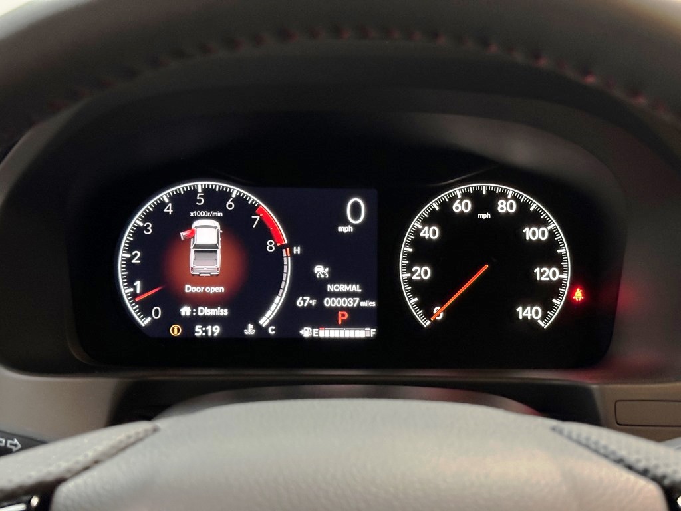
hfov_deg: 39.7
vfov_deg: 30.3
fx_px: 944
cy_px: 256
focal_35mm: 48
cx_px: 340
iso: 640
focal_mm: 6.86
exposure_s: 1/26
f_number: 1.78
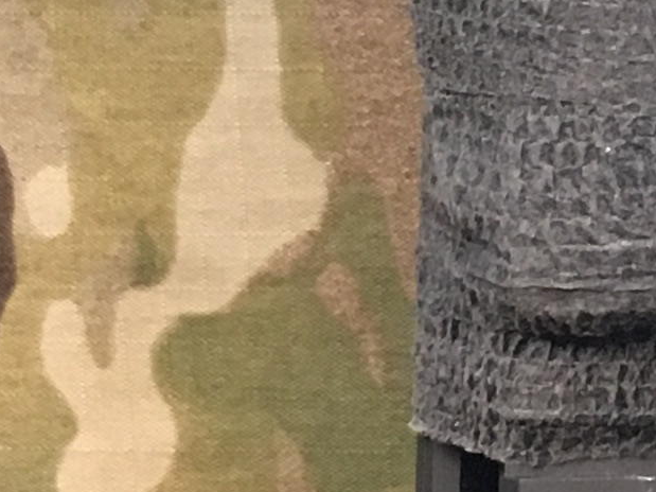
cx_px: 1116
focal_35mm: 189
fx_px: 3581
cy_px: -333
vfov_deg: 7.7
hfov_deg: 10.0
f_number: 2.2
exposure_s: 1/30
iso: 160
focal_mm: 4.15
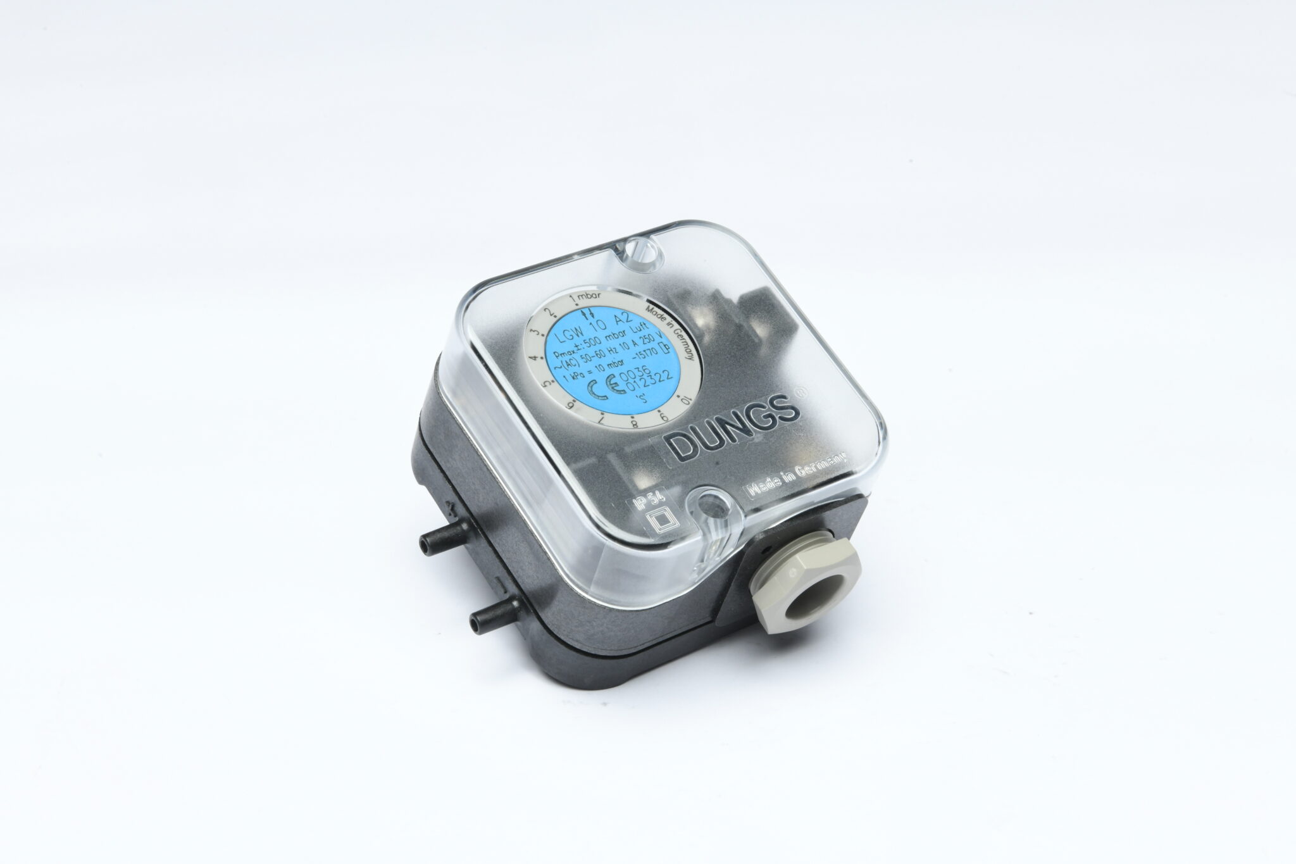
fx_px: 2376
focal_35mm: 66
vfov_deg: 20.6
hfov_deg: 30.5
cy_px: 432
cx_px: 648
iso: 640
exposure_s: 1/200
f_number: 22
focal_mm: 66
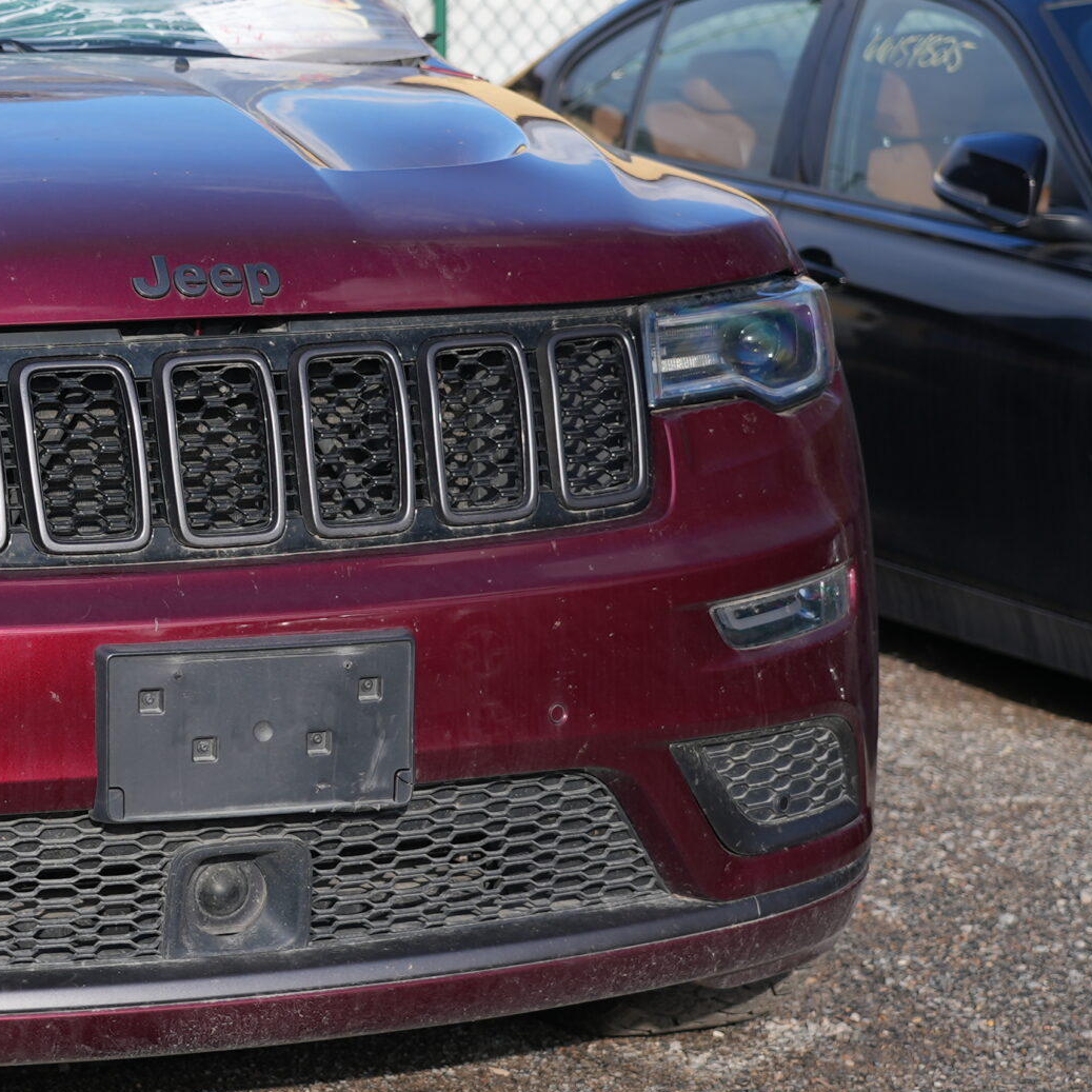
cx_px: -195
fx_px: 3747
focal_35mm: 105
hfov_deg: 16.0
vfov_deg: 16.6
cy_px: 412
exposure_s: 1/160
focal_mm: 50
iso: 100
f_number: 4
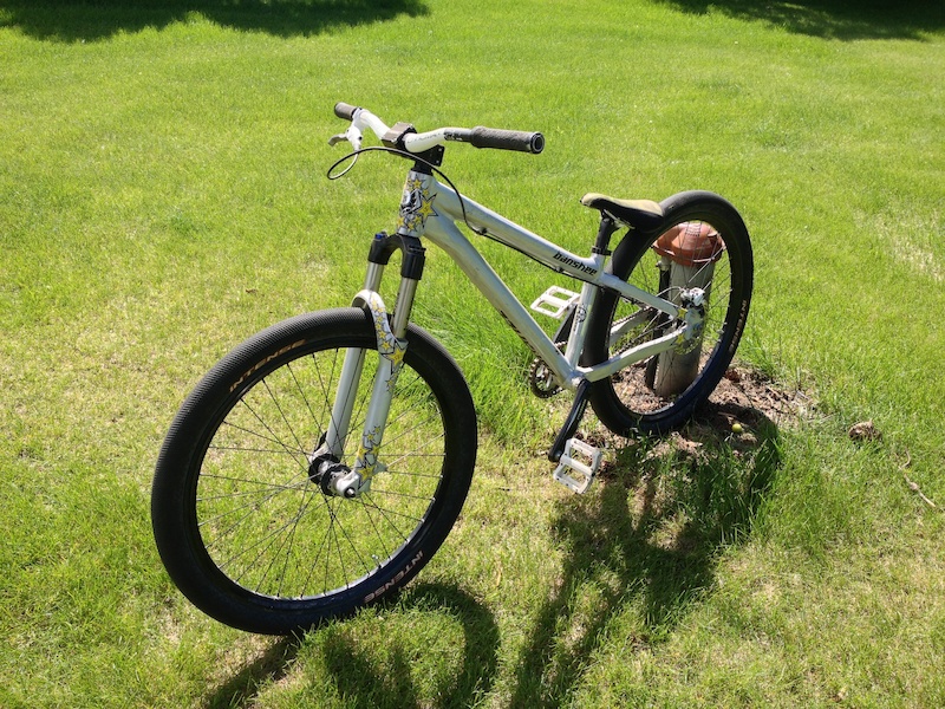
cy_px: 354
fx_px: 955
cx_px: 472
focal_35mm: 35
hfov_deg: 52.6
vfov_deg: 40.7
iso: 50
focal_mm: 4.28
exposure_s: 1/681
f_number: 2.4
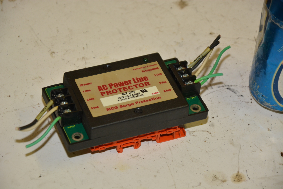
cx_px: 142
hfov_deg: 13.0
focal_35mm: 158
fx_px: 1238
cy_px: 94
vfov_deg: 8.7
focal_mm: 105
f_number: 7.1
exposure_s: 1/60
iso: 800
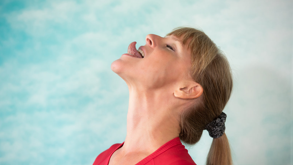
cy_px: 88
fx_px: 1305
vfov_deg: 7.2
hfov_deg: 12.8
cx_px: 146
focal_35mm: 168
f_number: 3.5
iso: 640
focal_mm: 160
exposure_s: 1/200
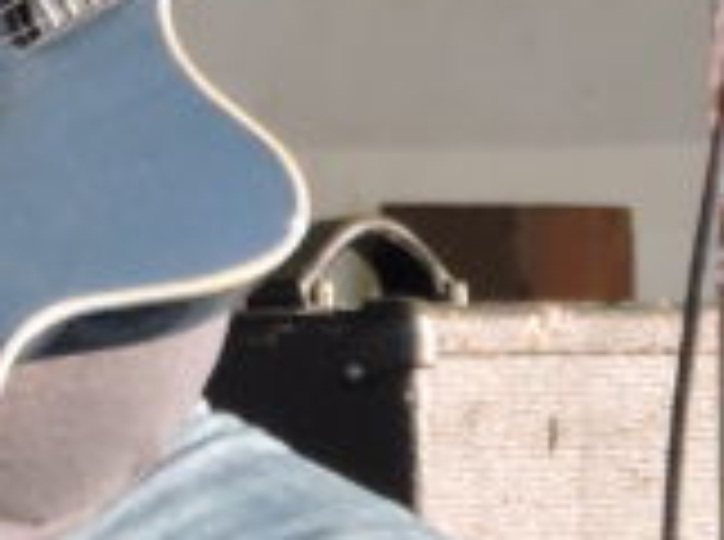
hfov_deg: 0.7
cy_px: -403
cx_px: -769
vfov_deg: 0.5
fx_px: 57159
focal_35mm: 2739
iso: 400
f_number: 4.8
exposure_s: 1/250
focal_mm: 71.3
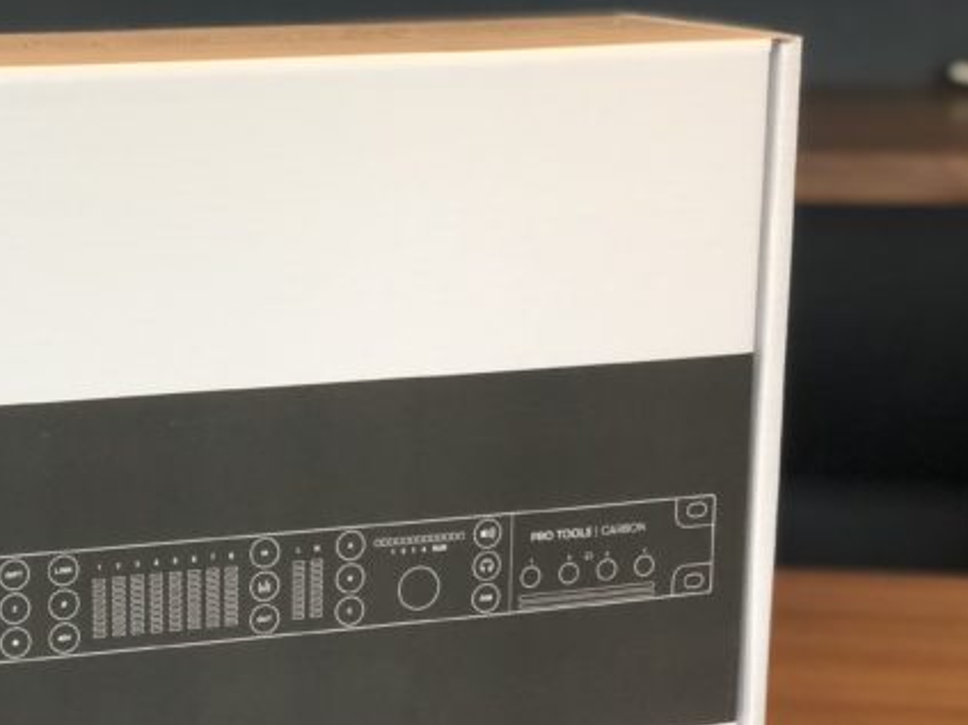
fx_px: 2684
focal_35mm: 96
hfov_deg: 20.2
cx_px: 151
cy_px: 539
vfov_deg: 15.3
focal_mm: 6
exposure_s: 1/50
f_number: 2.4
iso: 125
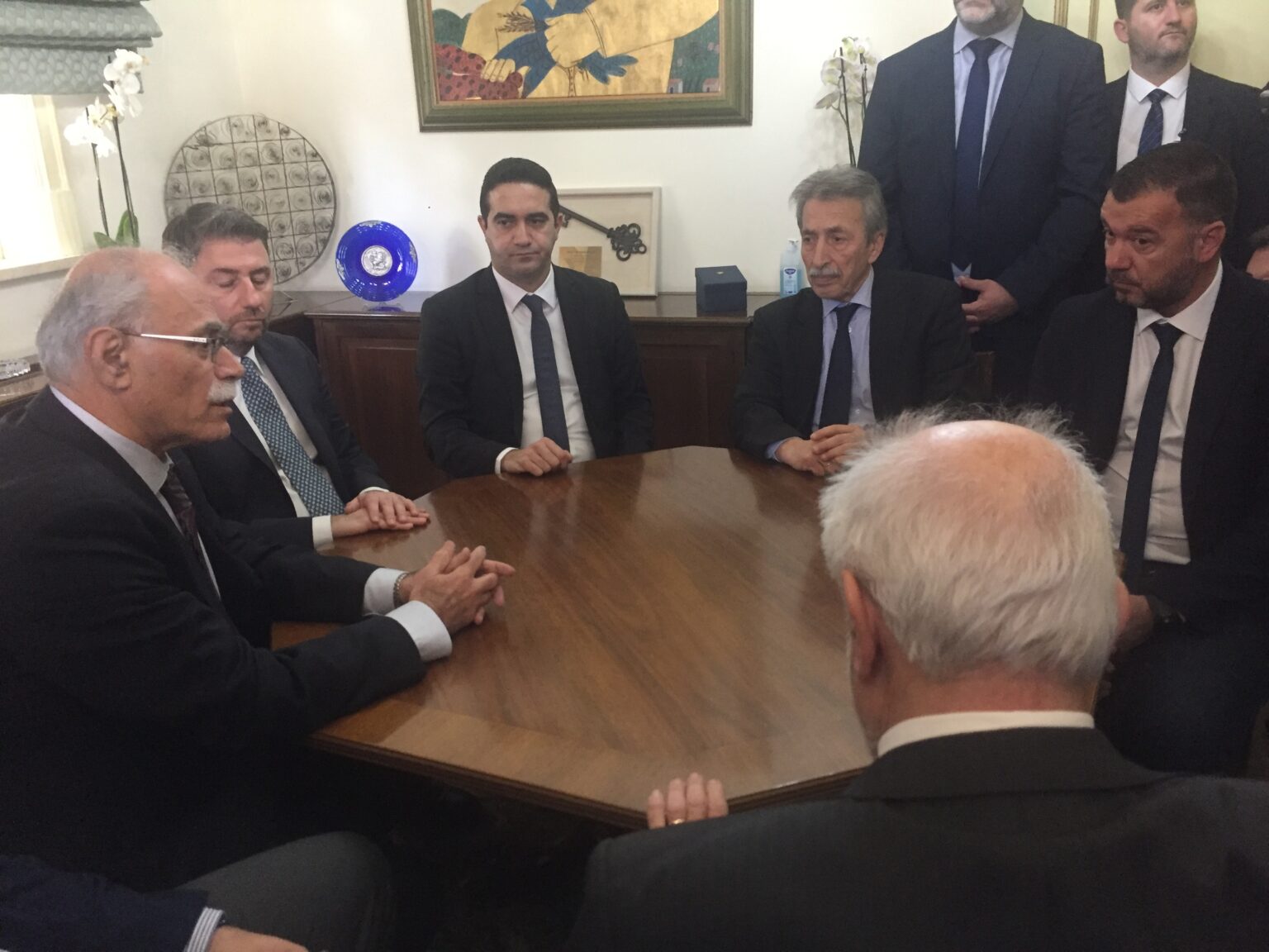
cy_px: 476
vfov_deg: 48.2
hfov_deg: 61.7
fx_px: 1063
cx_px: 634
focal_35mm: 29
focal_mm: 4.15
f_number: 2.2
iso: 320
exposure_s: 1/33
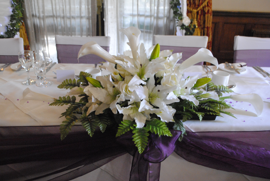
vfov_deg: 40.1
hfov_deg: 57.2
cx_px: 135
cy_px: 90
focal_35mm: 33
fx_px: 248
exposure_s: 1/30
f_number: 4
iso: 1600
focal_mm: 22
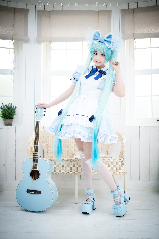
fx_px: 232
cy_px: 120
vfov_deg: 54.5
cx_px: 80
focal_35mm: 35
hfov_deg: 37.8
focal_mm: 35
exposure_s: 1/200
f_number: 1.4
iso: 100
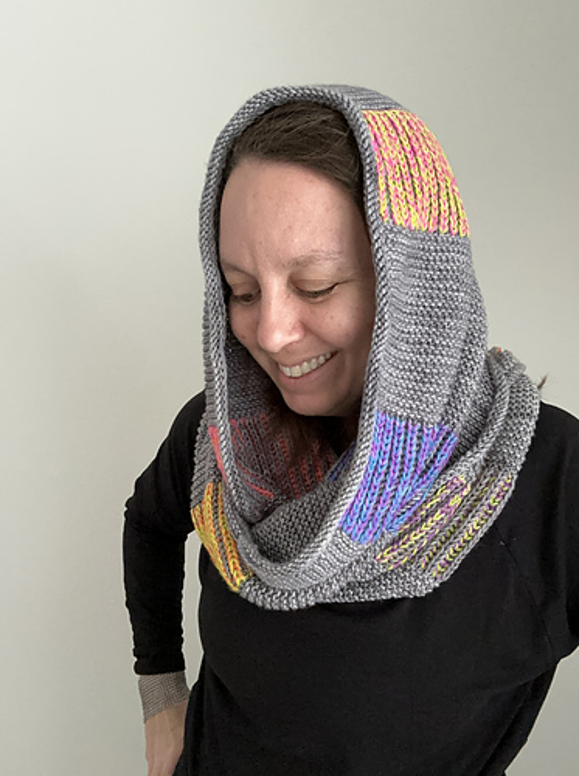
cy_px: 388
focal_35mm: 30
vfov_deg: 60.1
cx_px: 290
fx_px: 671
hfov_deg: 46.7
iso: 400
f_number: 1.9
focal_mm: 2.69
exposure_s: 1/30
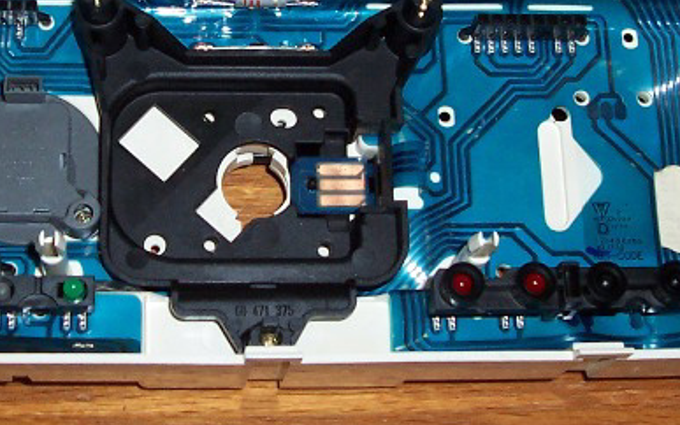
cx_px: 246
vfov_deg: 16.1
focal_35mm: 81
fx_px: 1501
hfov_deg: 25.4
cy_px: 126
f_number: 2.8
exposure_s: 1/60
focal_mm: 5.6
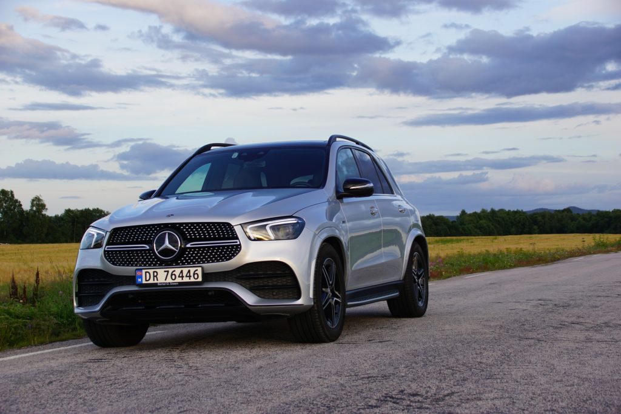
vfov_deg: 18.2
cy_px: 207
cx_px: 310
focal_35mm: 75
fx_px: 1294
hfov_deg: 27.0
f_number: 6.3
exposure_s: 1/100
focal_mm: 50
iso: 100
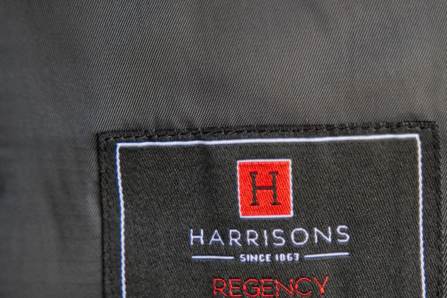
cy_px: 234
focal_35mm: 187
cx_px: 273
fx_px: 2321
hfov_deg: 11.0
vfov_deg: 7.3
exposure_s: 1/125
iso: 500
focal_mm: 75
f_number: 2.8
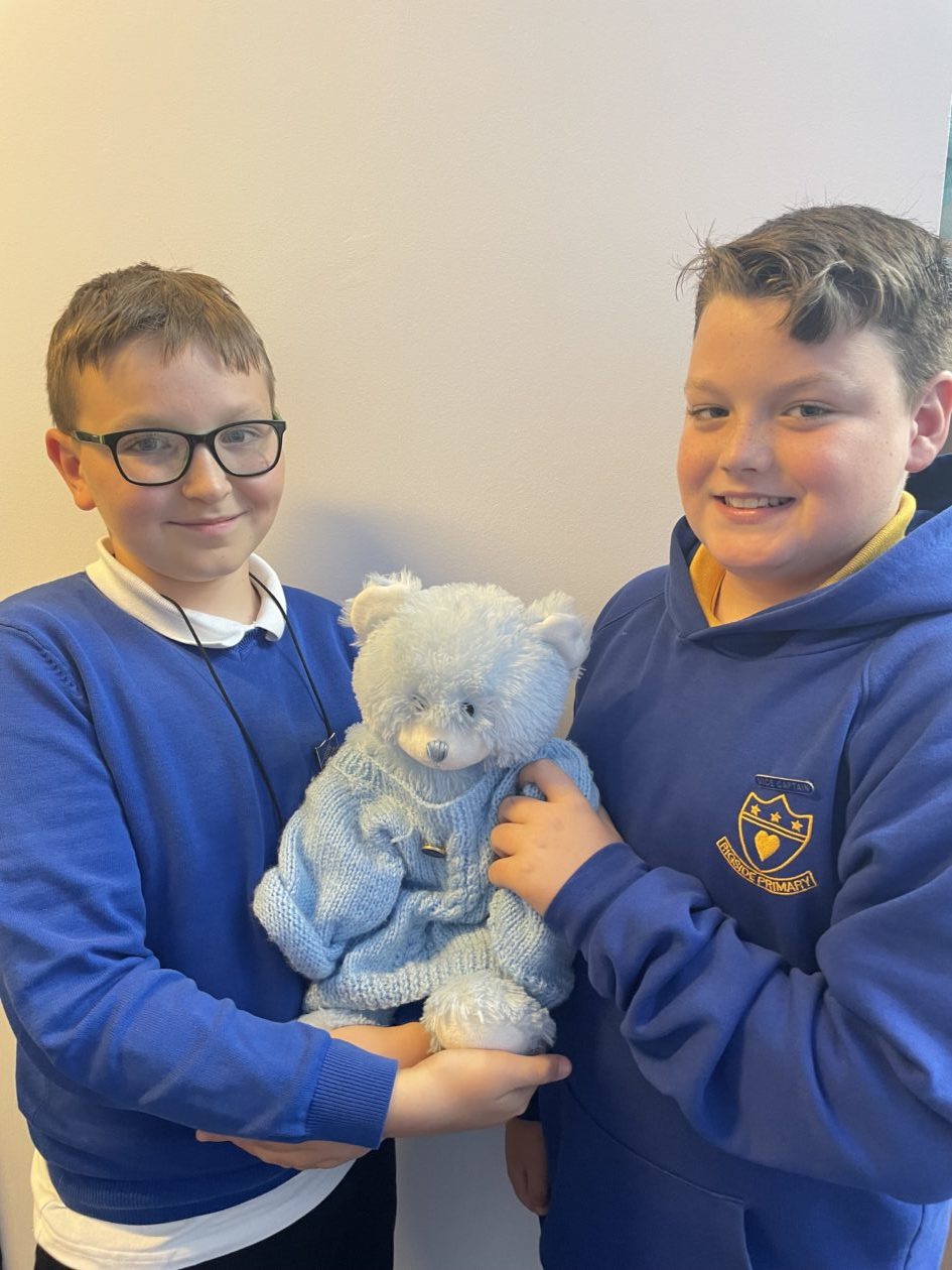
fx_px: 953
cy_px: 635
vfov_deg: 67.3
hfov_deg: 53.1
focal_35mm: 26
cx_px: 476
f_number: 1.6
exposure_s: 1/50
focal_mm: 4.2
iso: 125
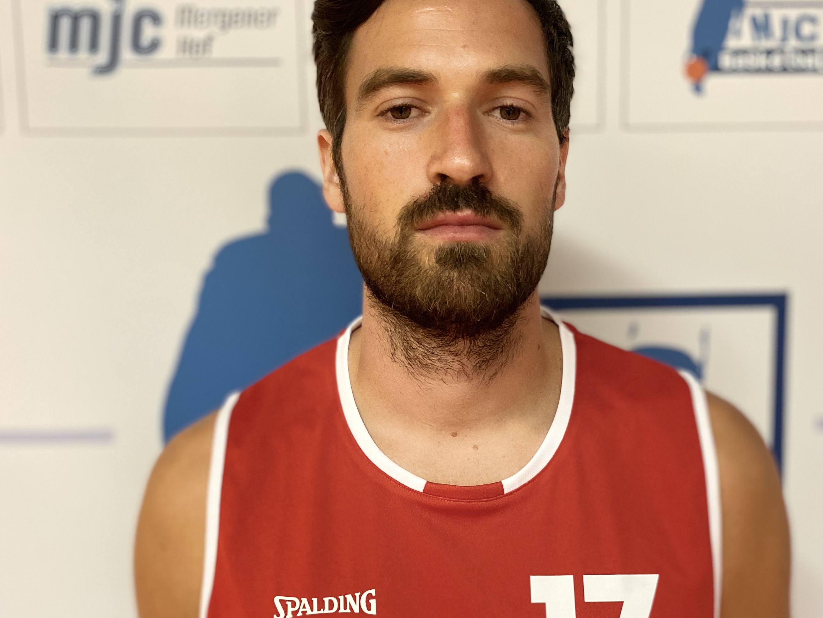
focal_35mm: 40
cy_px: 367
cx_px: 460
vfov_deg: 35.8
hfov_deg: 46.7
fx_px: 951
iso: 320
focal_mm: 4.25
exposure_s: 1/50
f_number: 1.8
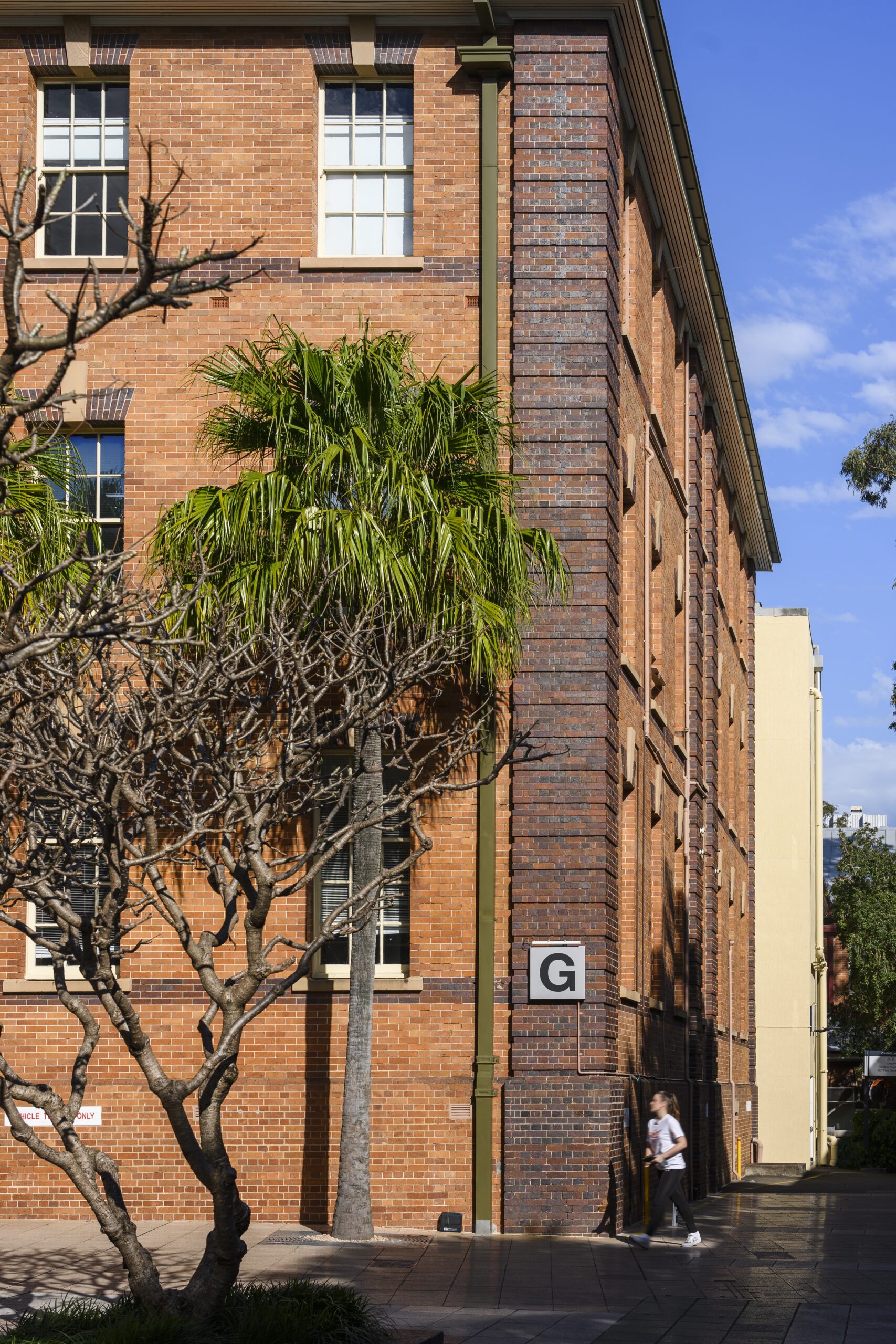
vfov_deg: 39.6
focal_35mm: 50
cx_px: 448
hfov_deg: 27.0
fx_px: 1866
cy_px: 672
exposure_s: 1/125
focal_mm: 50
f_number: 6.3
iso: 64
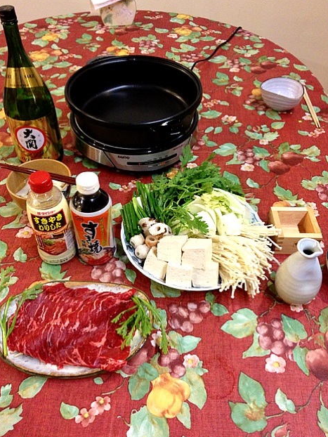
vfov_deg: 51.3
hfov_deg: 39.7
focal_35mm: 36
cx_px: 166
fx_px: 455
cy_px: 216
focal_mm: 4.28
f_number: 2.4
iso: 320
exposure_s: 1/20
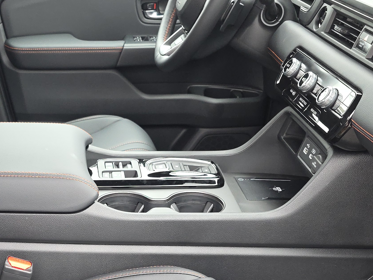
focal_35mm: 55
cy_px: 290
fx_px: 593
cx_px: 70
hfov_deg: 33.8
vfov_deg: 25.1
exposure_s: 1/180
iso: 160
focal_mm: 6.3
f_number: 1.7
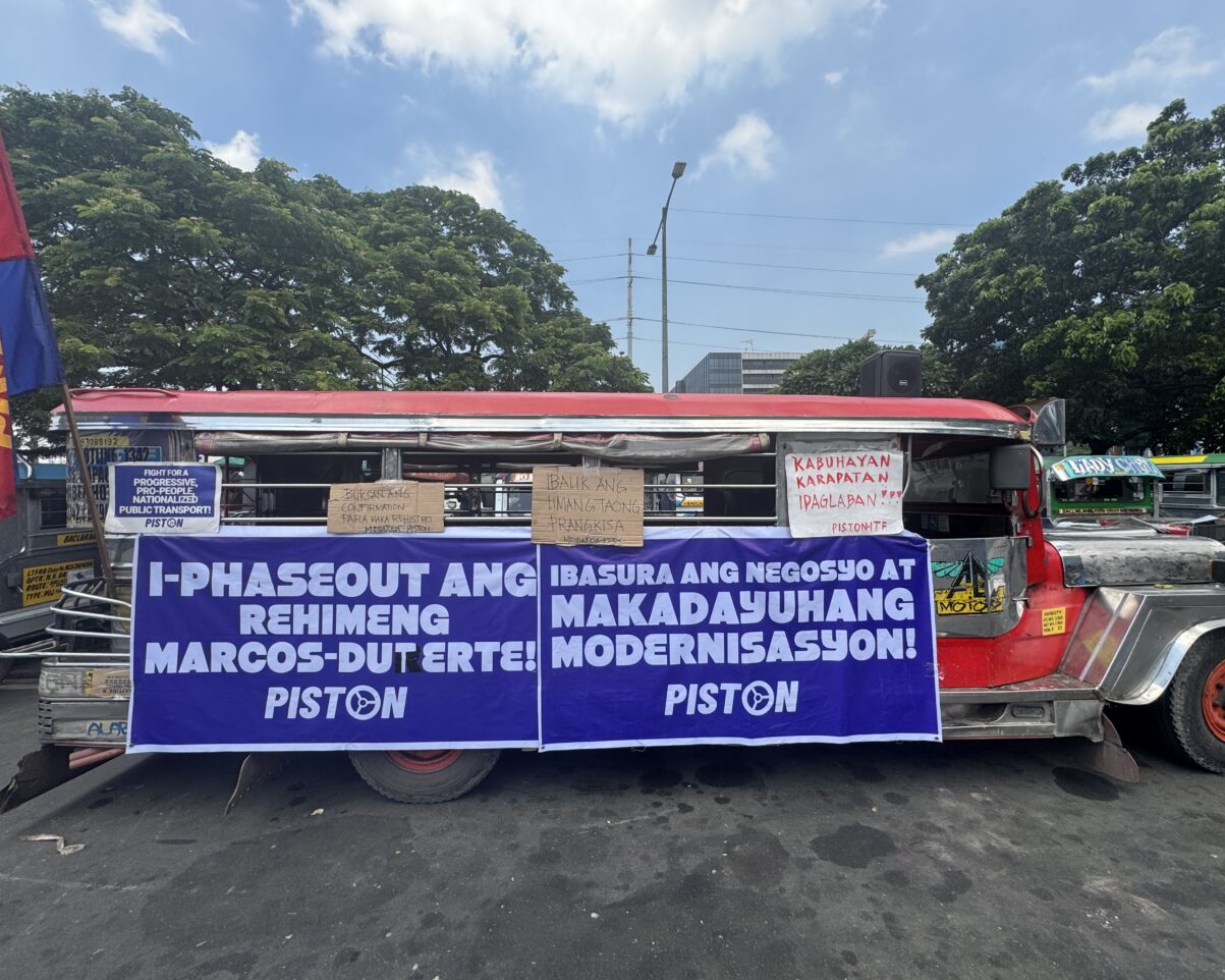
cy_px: 489
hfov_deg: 96.8
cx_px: 615
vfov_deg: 84.0
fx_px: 544
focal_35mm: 15
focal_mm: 2.22
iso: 40
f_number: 2.2
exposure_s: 1/899
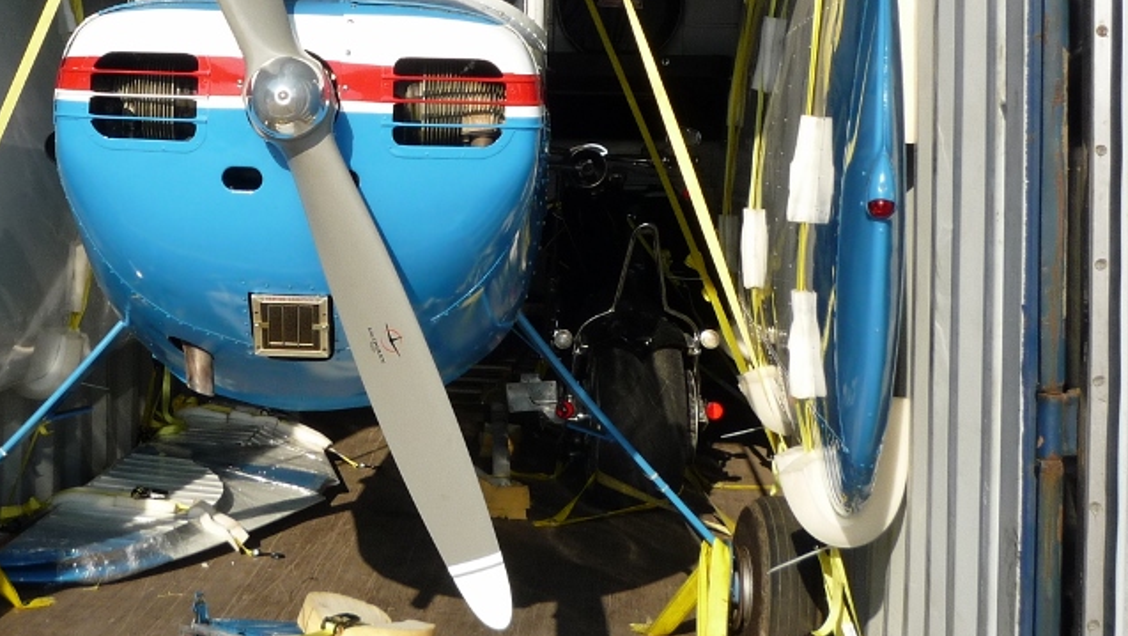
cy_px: 96
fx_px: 1676
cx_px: 315
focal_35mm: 56
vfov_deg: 21.1
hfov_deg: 36.5
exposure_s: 1/400
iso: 100
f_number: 5
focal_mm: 5.2
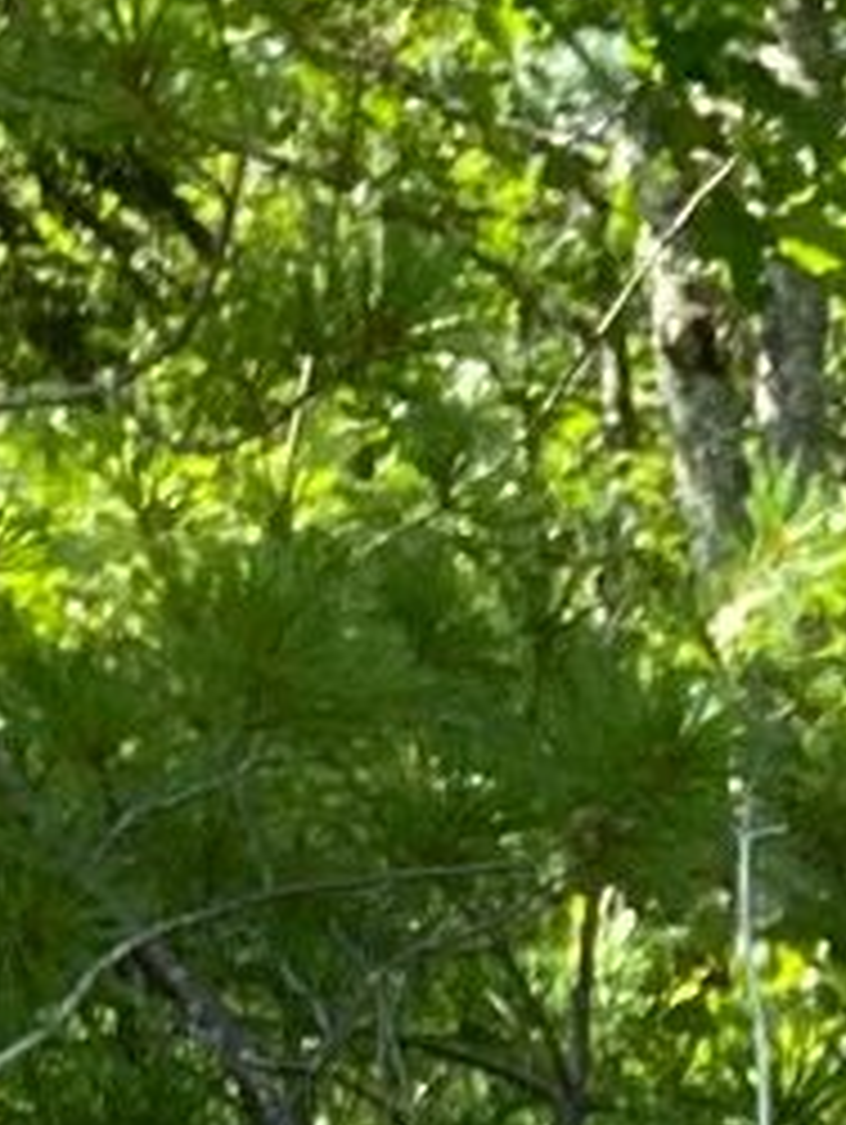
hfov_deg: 7.4
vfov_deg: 9.7
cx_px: 2200
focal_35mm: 185
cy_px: 2466
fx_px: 6018
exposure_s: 1/279
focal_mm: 2.71
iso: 25
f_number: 2.2
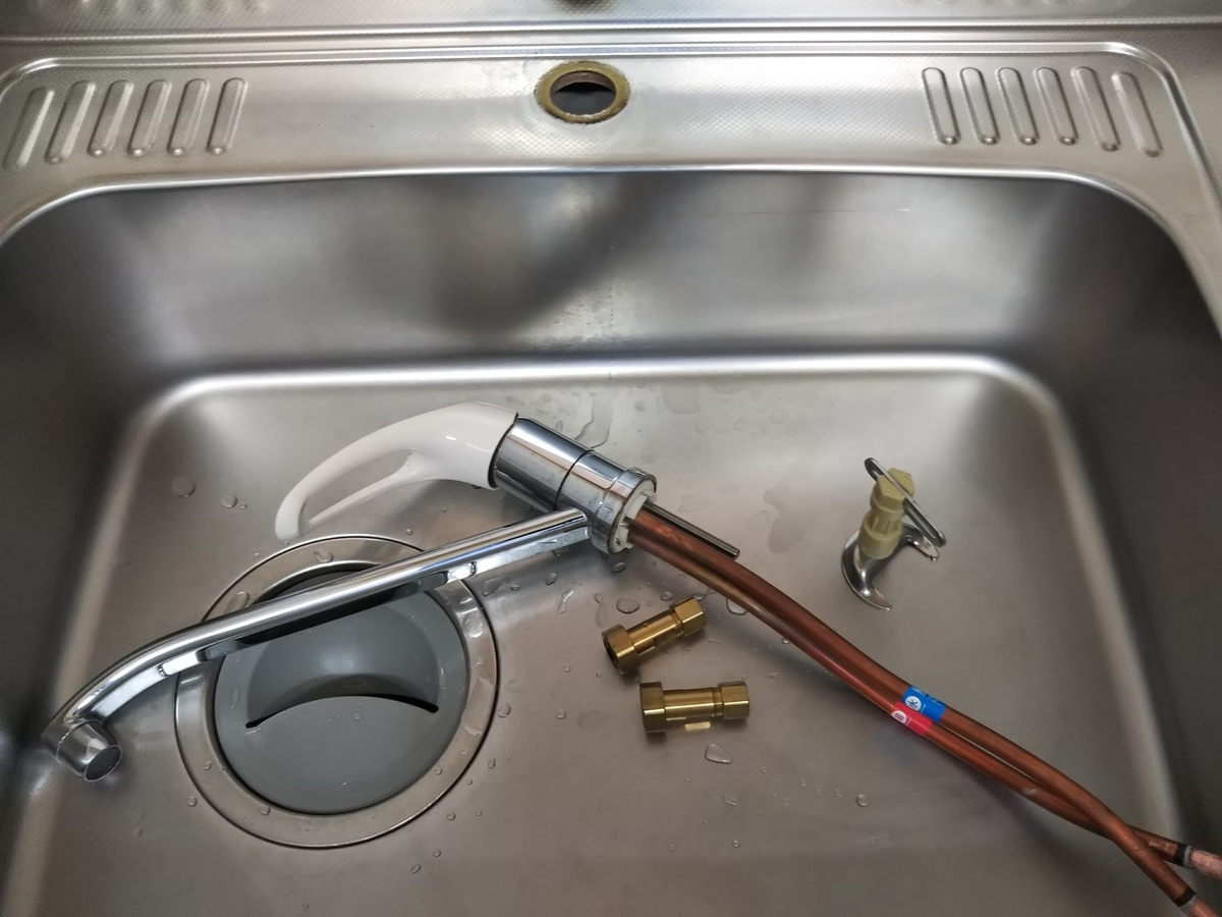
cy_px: 458
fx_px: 1059
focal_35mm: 30
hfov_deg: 60.0
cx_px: 611
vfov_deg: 46.8
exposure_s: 1/30
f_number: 2.2
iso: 80
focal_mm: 4
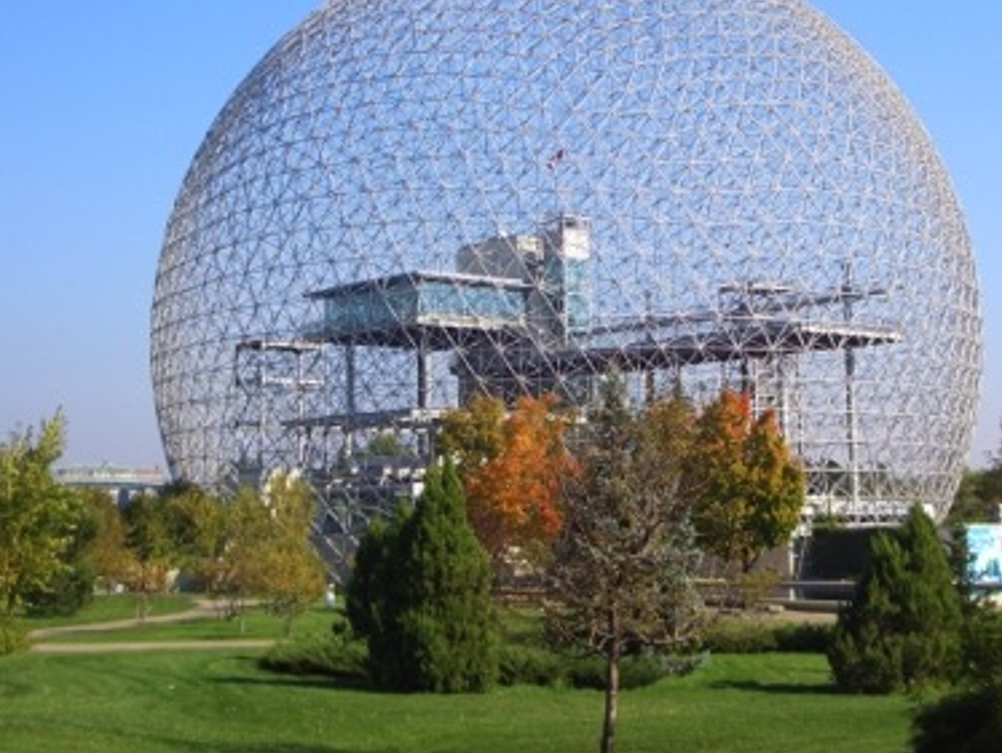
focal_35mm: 59
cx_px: 587
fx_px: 1709
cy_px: 303
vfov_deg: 24.8
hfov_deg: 32.6
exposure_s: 1/250
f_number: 5
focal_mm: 8.2
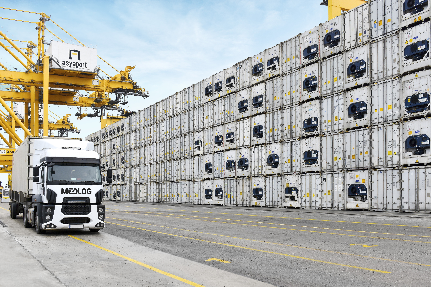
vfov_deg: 35.9
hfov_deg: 51.9
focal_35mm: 37
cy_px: 146
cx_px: 213
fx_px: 443
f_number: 8
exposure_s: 1/500
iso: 280
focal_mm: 24
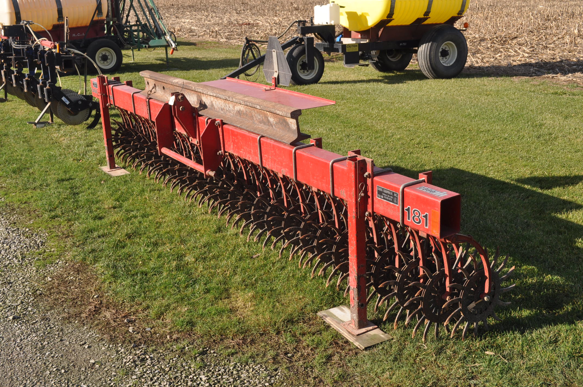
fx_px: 679
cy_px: 194
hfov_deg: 46.4
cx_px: 292
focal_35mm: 42
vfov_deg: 31.8
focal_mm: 28
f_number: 8
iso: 200
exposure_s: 1/250
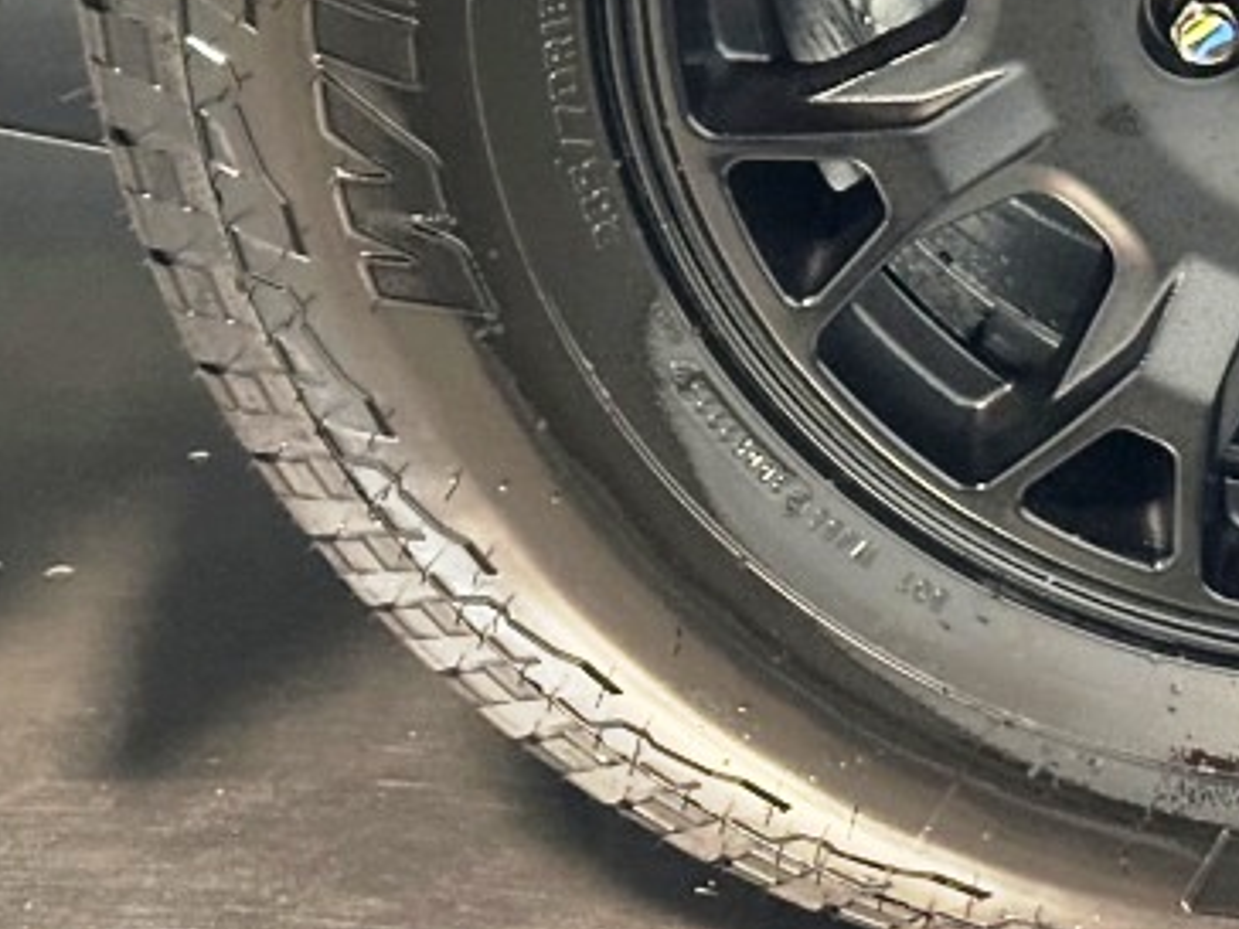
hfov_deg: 14.3
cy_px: -163
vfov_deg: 10.8
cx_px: 1331
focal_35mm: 135
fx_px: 4832
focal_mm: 6.86
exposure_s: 1/20
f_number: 1.78
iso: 640
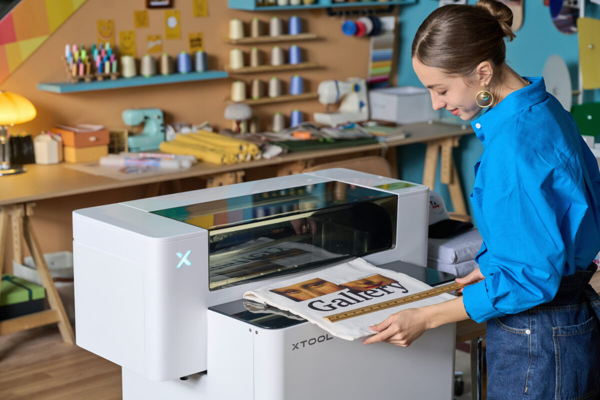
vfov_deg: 19.5
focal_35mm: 70
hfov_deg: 28.8
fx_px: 1167
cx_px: 300
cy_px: 200
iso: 100
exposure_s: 1/15
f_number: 4.5
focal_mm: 70
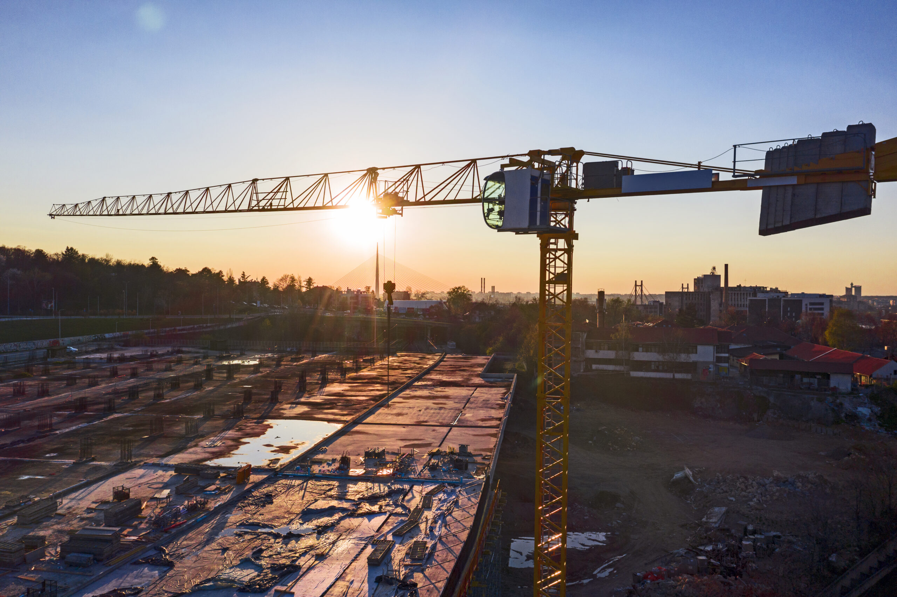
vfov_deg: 46.4
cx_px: 448
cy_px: 298
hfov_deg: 65.5
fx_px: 697
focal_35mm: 28
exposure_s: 1/50
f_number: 5
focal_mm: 10.26
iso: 100
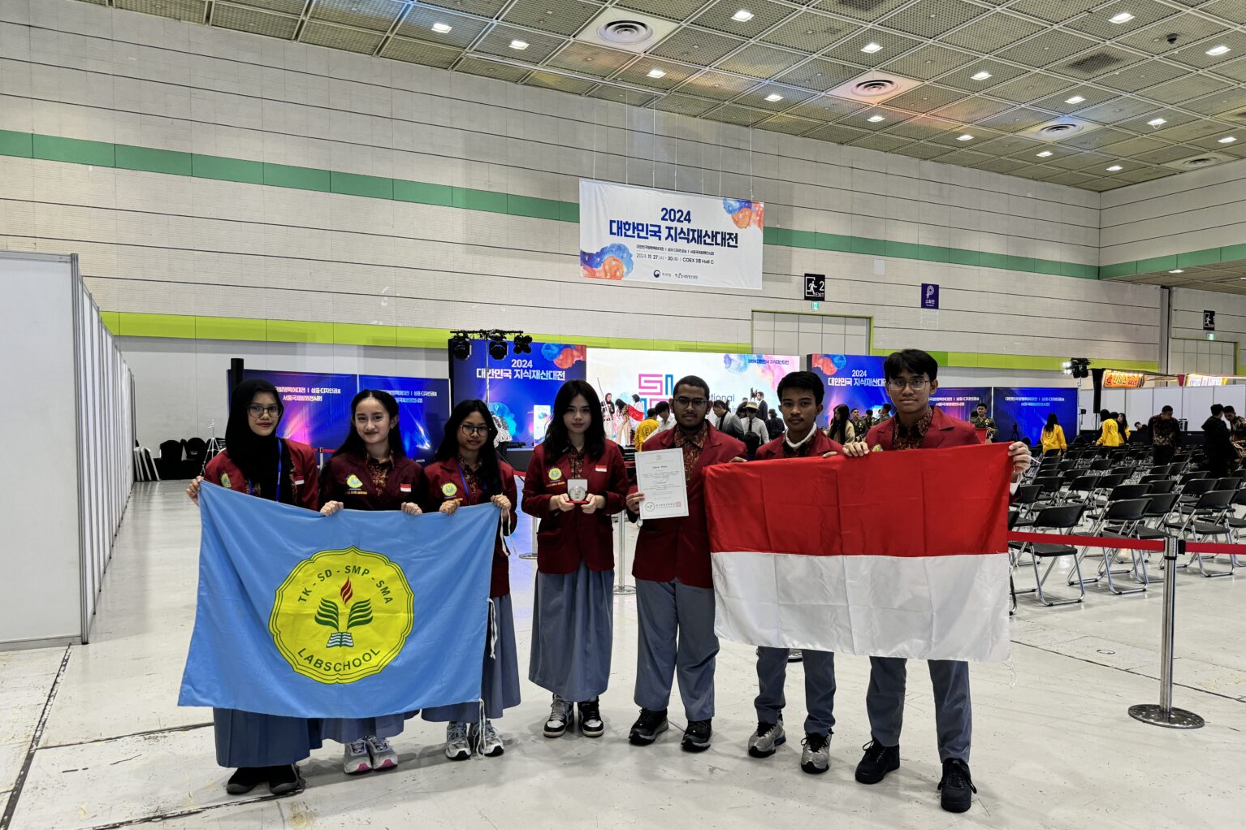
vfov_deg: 51.2
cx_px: 623
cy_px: 451
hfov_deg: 71.5
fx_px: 865
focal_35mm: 25
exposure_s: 1/60
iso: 250
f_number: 1.78
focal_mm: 6.76
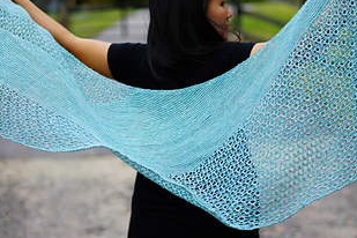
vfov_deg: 15.3
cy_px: 142
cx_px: 216
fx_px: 883
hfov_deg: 22.8
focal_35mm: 89
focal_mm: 55
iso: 200
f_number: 2
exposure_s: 1/1000
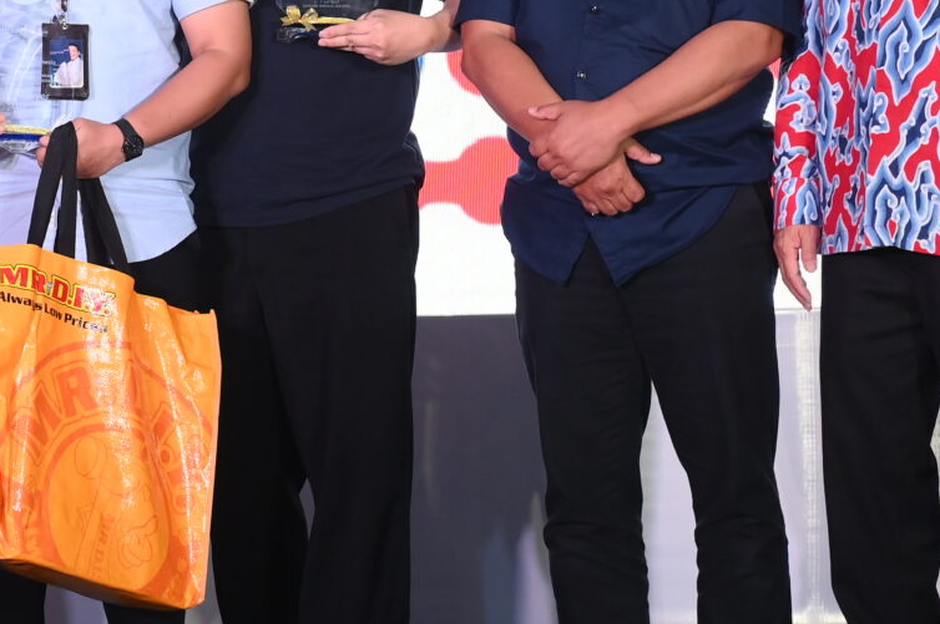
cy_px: 57
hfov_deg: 12.4
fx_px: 4251
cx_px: -118
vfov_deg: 8.4
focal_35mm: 163
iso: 1250
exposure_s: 1/200
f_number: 3.5
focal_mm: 48
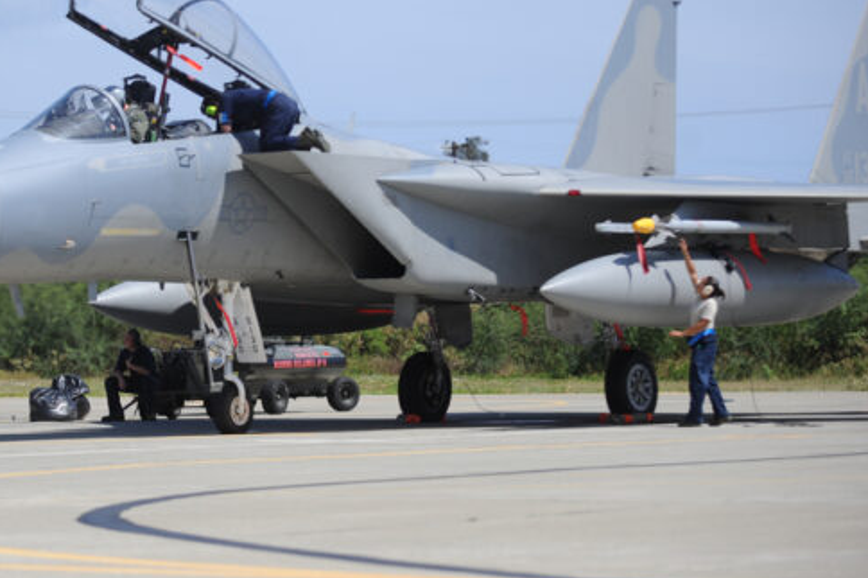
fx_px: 3903
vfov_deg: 8.5
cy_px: 197
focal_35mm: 162
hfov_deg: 12.7
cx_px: 239
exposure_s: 1/5000
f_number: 5.6
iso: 250
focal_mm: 102
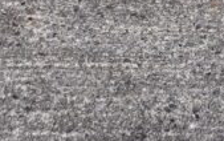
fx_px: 1021
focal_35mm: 167
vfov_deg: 6.8
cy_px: -335
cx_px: 190
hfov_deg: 12.5
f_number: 1.8
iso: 40
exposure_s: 1/1070
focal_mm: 5.4
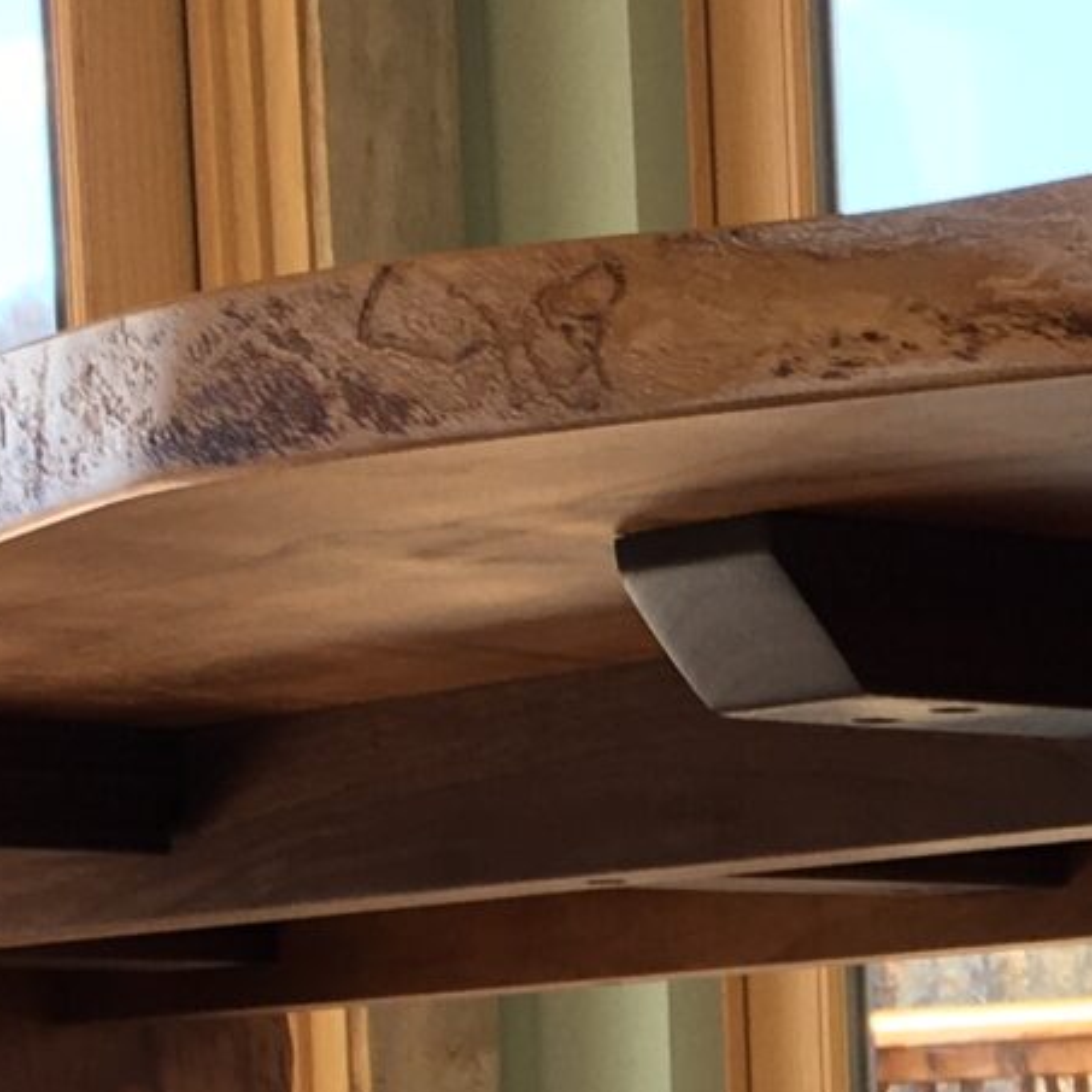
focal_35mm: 145
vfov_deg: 11.7
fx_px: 5175
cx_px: 1642
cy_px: 1495
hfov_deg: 11.5
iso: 25
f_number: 2.2
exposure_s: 1/120
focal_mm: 4.15
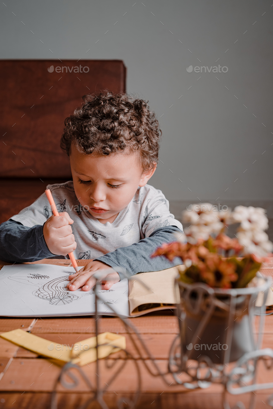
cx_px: 136
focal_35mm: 50
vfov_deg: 39.6
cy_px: 204
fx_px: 568
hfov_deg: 27.0
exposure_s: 1/100
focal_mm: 50
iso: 200
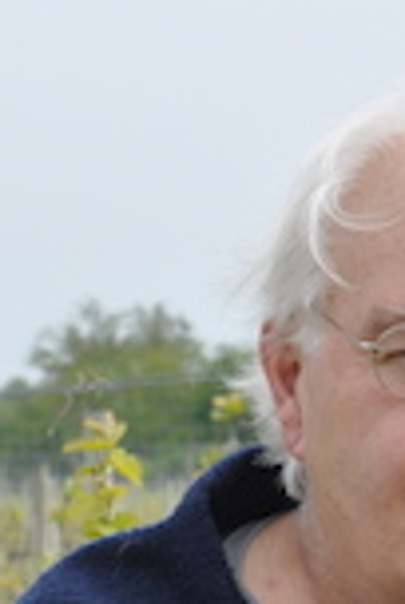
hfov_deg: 4.7
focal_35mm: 295
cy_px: 709
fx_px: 4955
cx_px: -91
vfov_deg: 6.9
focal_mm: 50
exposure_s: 1/250
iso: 200
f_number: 8
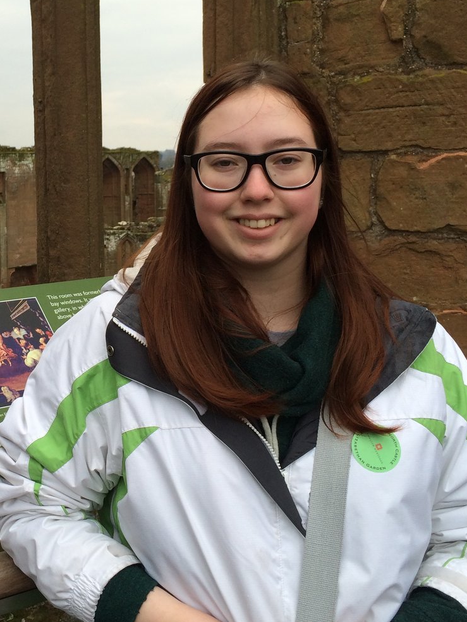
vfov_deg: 37.4
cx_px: 76
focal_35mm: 51
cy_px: 258
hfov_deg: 27.8
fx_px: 917
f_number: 2.2
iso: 32
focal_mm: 4.15
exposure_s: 1/295
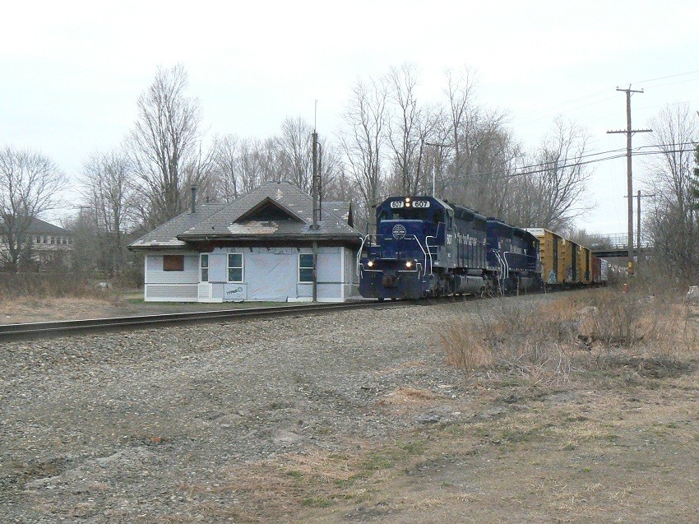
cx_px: 350
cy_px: 262
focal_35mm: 50
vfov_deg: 29.1
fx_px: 1009
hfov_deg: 38.2
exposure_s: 1/500
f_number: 8
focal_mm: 6.9
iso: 400
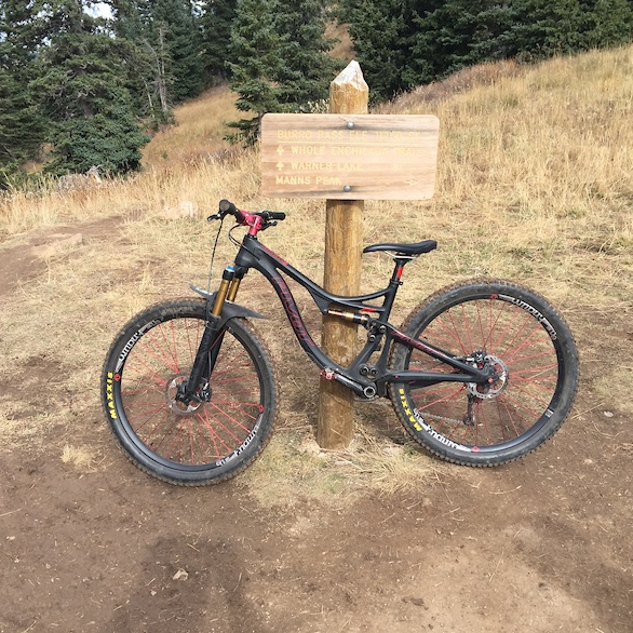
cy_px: 311
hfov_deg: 47.2
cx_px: 297
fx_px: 724
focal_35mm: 35
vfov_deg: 47.2
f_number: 2.2
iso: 32
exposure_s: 1/732
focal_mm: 4.15
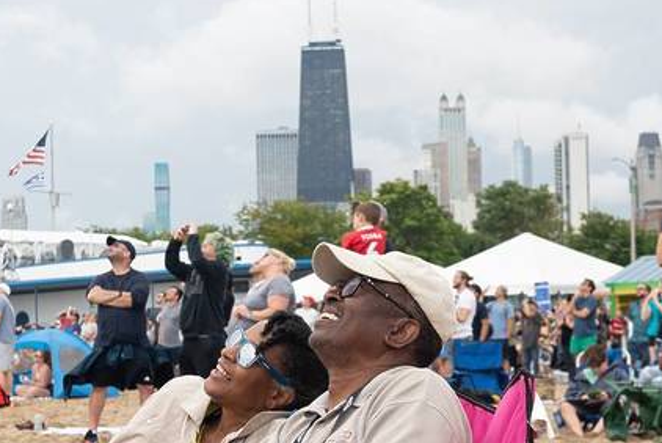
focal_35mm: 80
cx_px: 336
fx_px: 1472
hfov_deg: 25.3
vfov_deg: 17.0
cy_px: 319
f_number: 5.6
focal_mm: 44
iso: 400
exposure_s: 1/800
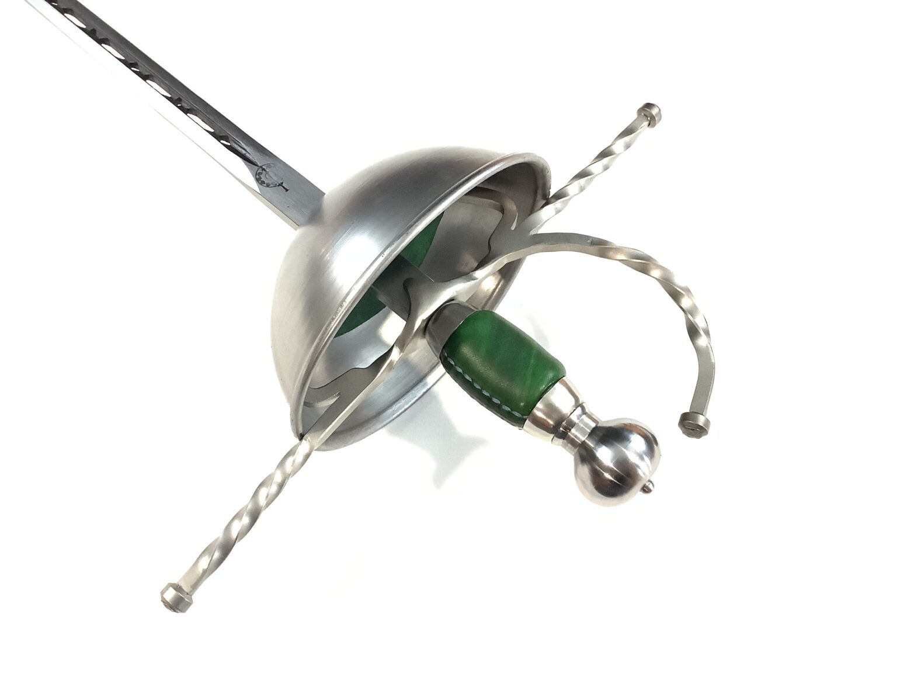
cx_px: 448
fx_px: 803
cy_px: 336
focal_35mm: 31
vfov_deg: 45.4
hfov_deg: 58.4
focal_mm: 3.3
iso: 250
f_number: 2.4
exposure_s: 1/60
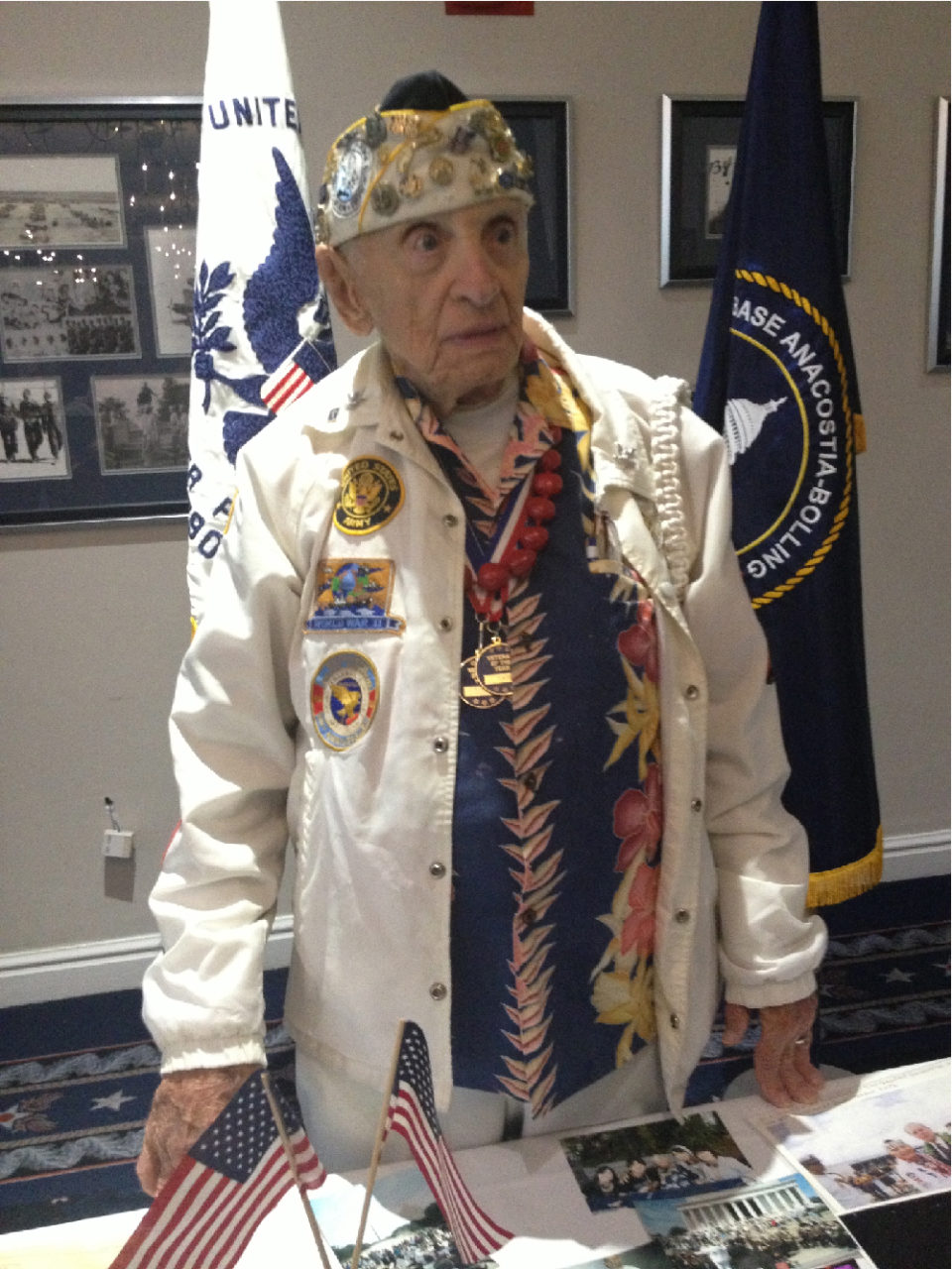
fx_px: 1283
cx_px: 476
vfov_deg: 52.6
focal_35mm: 35
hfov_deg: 40.7
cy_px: 634
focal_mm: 4.28
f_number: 2.4
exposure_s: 1/20
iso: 400
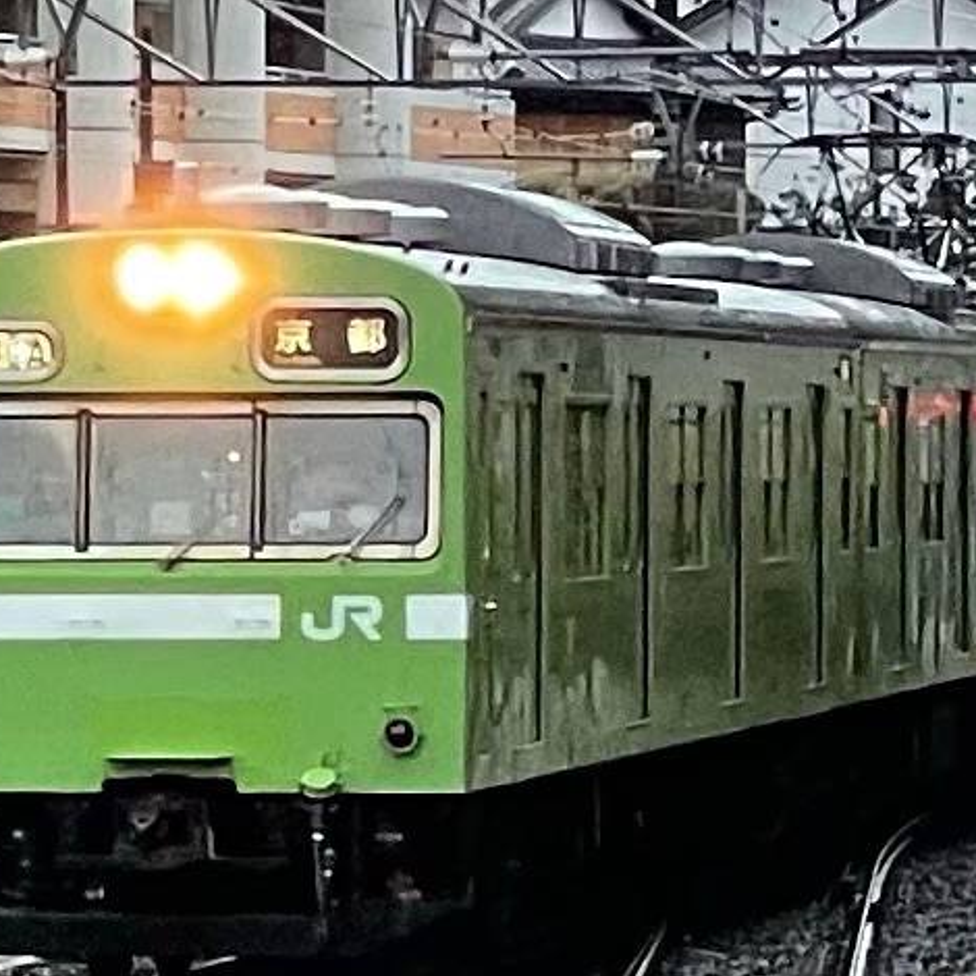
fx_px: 1978
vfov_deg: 27.7
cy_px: 489
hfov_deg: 27.6
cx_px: 361
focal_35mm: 62
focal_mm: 6
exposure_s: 1/121
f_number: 2
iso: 160
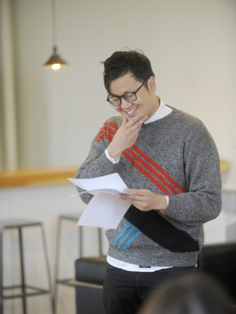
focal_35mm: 147
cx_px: 118
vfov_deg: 13.4
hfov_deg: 10.1
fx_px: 1335
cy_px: 162
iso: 1250
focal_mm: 135
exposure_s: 1/160
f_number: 2.8
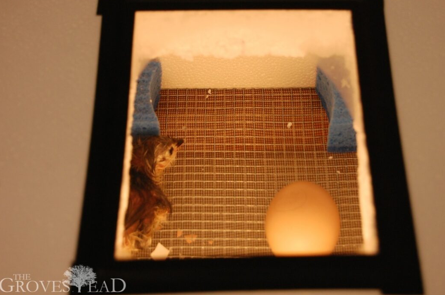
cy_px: 139
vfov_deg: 16.2
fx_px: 1037
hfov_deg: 24.2
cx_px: 241
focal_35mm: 84
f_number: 5.6
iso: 800
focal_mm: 50
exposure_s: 1/25
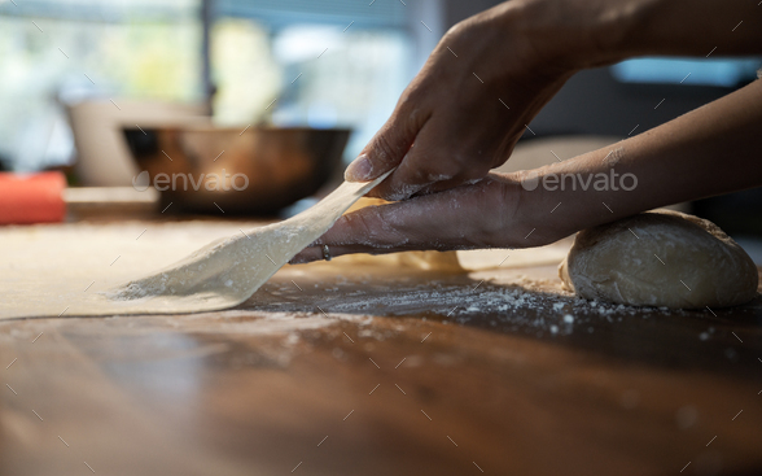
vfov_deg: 28.6
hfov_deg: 44.4
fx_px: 934
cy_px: 242
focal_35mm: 45
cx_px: 381
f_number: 2.8
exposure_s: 1/250
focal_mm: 44
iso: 400
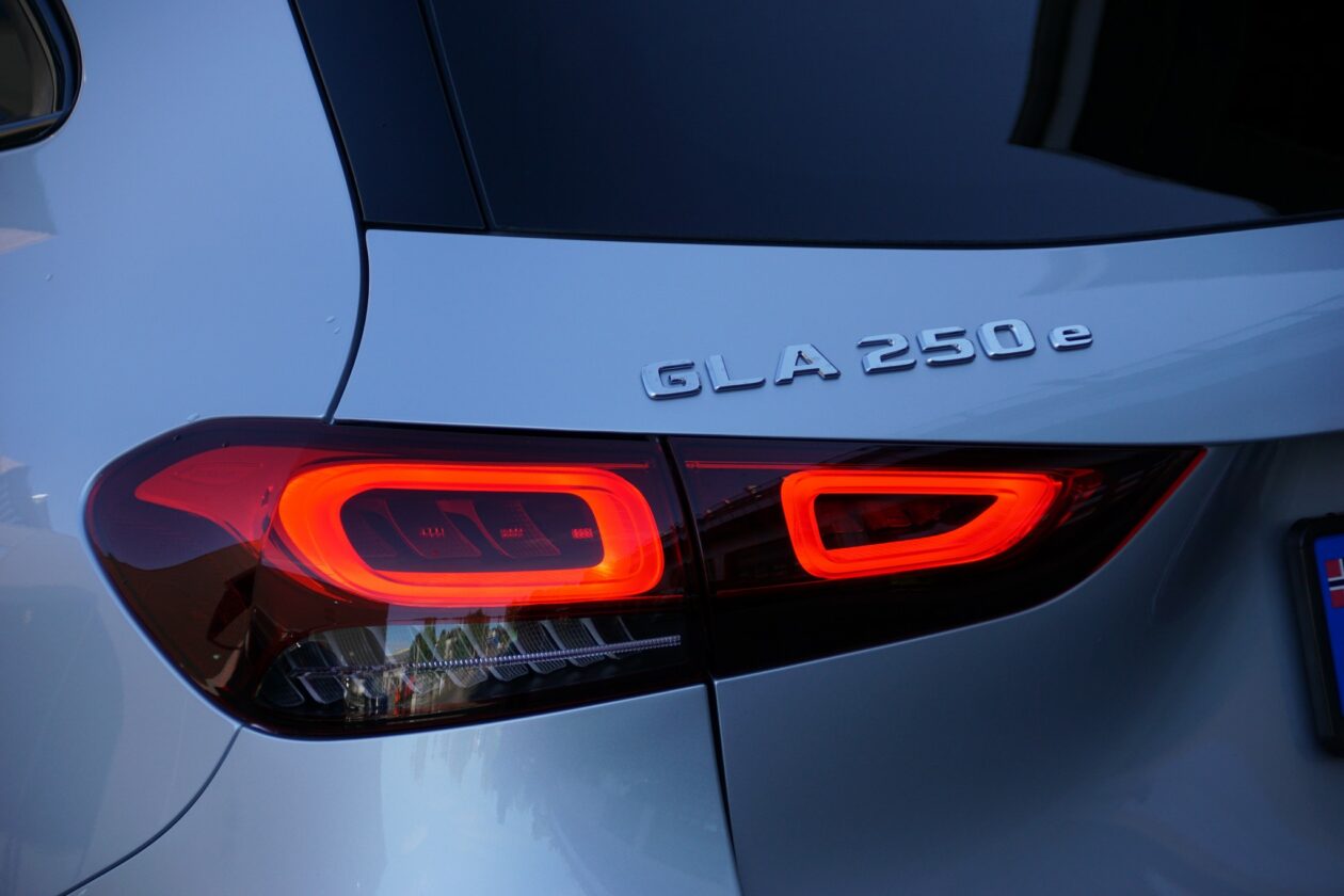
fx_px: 7559
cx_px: 672
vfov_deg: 6.8
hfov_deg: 10.2
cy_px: 448
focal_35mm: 202
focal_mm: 135
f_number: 6.3
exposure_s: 1/250
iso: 250
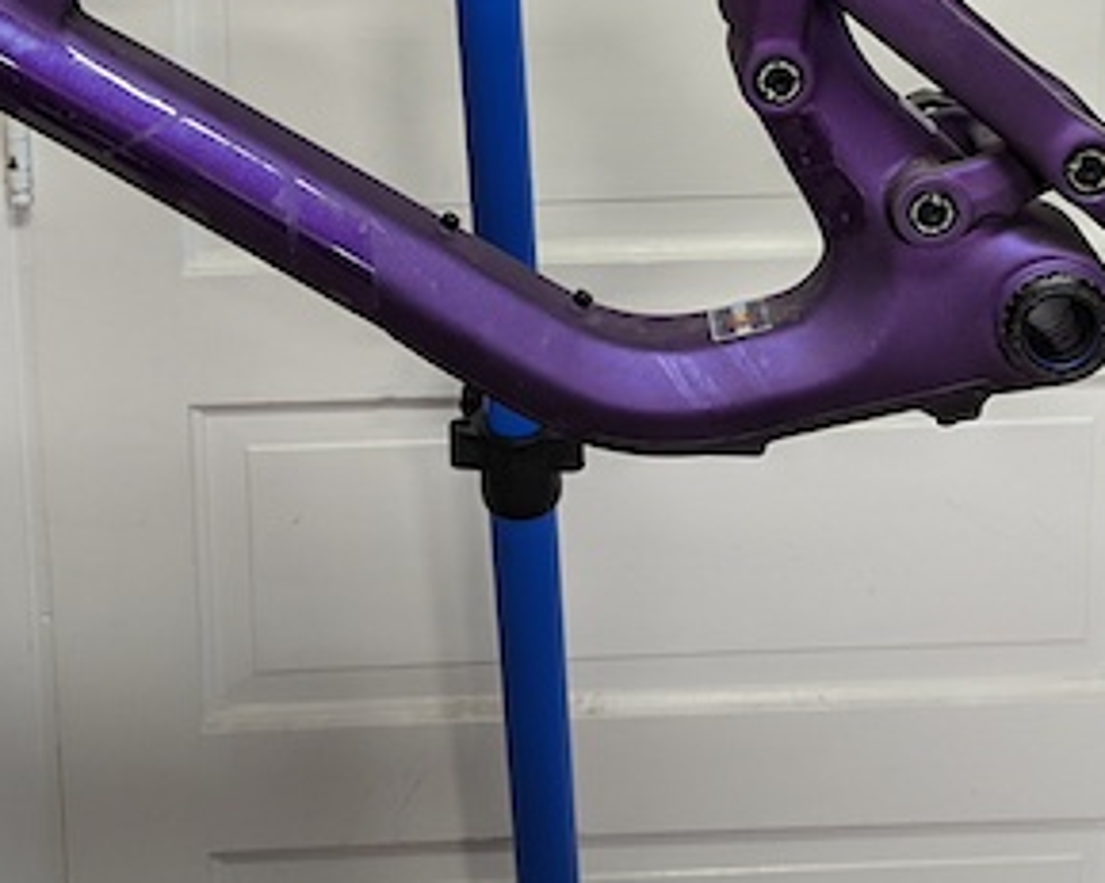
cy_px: -118
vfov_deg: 22.0
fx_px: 2125
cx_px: 604
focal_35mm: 65
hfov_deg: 29.1
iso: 165
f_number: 1.85
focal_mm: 6.81
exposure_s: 1/24
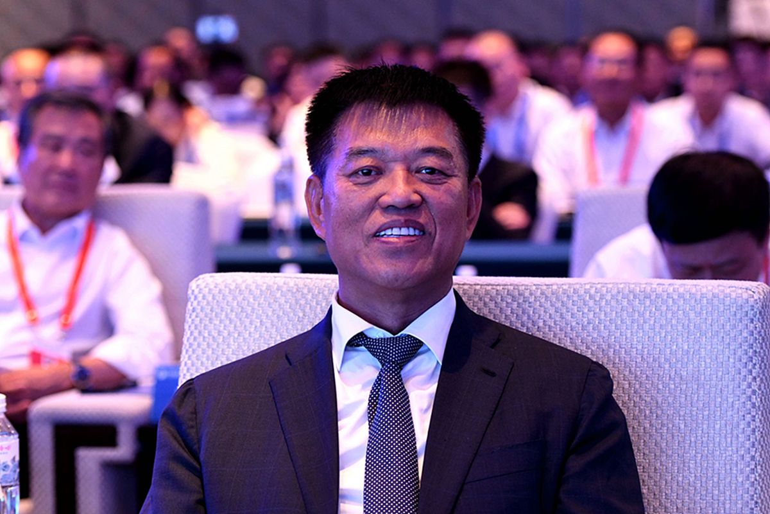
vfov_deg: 10.8
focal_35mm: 128
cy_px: 257
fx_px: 2727
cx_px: 385
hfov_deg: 16.1
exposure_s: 1/125
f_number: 2.8
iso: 2500
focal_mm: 85
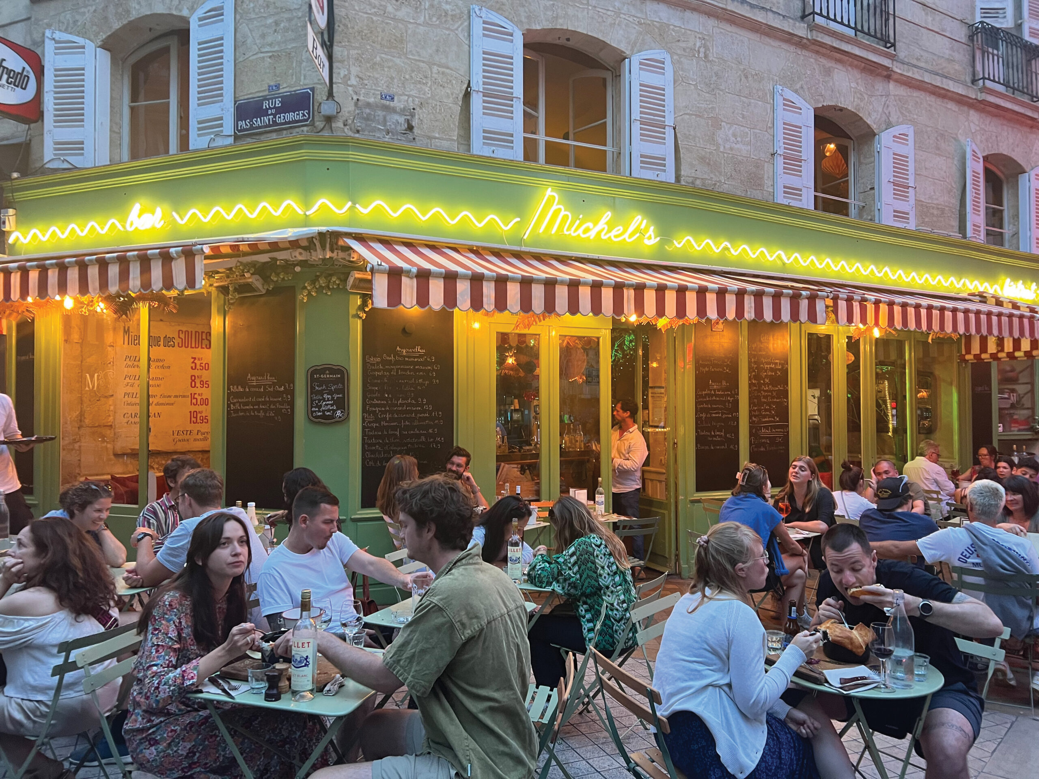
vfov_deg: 53.1
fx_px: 780
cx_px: 520
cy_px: 390
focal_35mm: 26
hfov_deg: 67.3
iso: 200
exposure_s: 1/50
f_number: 1.5
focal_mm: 5.7
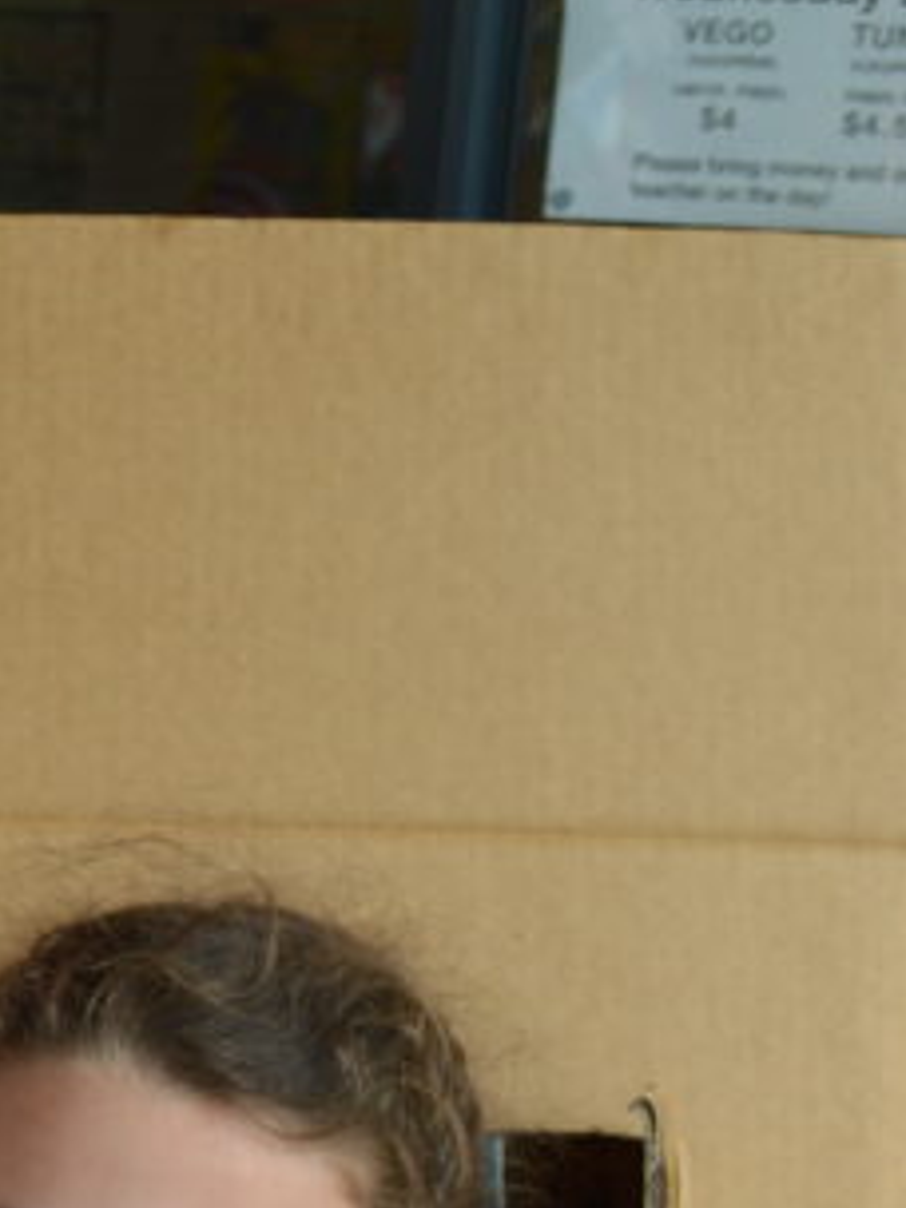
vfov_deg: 19.8
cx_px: -435
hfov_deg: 14.3
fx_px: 3385
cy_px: 1093
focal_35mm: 97
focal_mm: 20
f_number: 5.6
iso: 110
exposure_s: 1/60
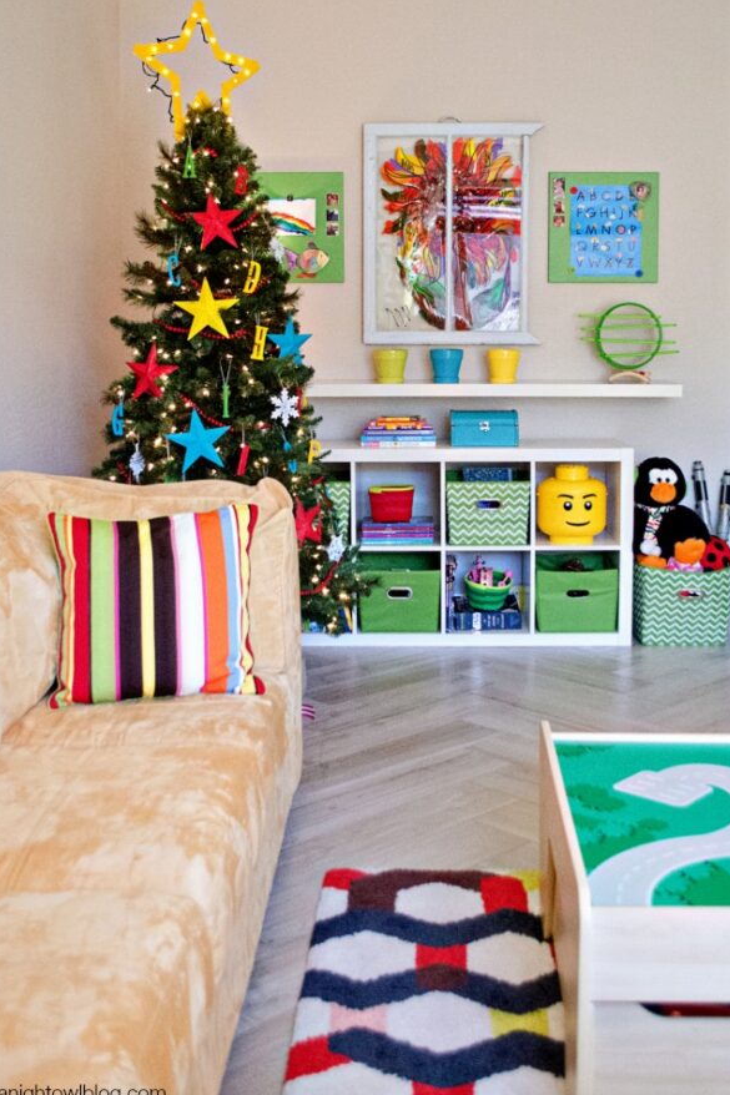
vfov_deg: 55.8
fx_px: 1034
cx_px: 368
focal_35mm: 34
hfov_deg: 38.9
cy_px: 543
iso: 5000
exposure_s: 1/250
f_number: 4
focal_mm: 22
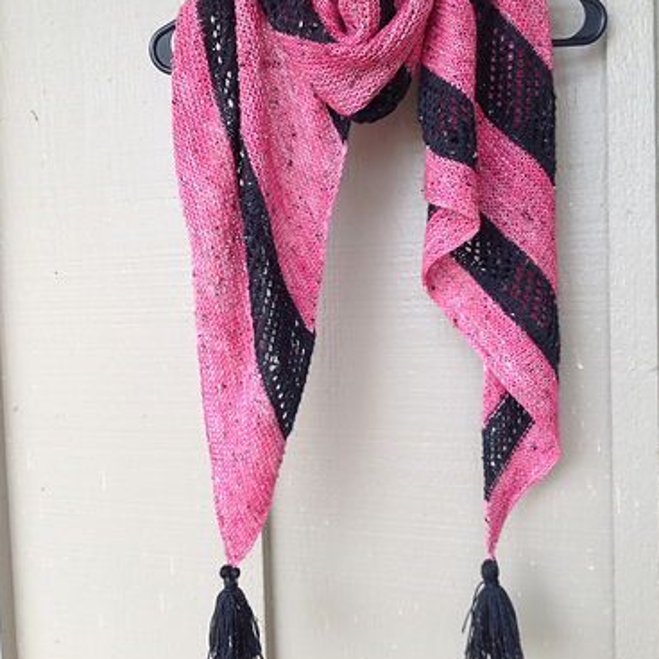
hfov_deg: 40.0
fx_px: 905
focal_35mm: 42
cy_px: 288
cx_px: 330
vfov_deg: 40.0
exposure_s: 1/60
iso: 50
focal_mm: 4.28
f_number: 2.4
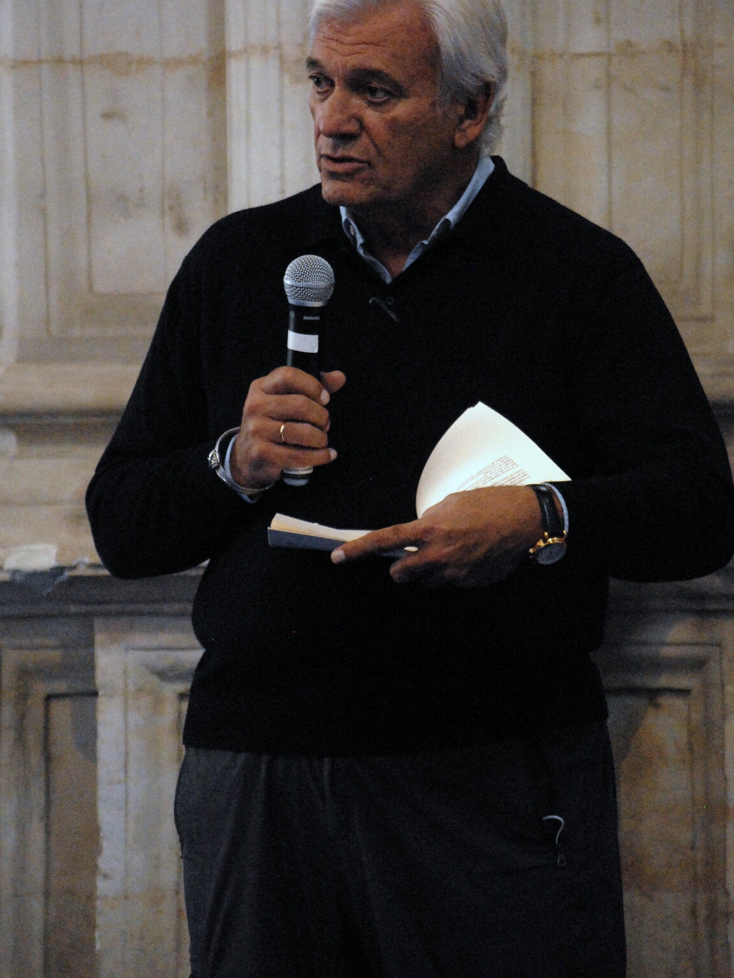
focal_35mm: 190
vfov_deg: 10.4
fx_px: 5371
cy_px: 385
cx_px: 351
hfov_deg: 7.8
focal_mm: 98
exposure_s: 1/250
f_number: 5
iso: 1600
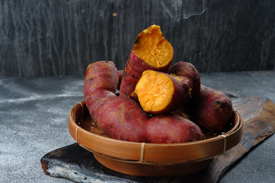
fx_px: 405
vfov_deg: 25.5
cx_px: 138
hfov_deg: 37.5
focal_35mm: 53
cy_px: 92
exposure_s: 1/125
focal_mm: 35
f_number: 9
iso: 100
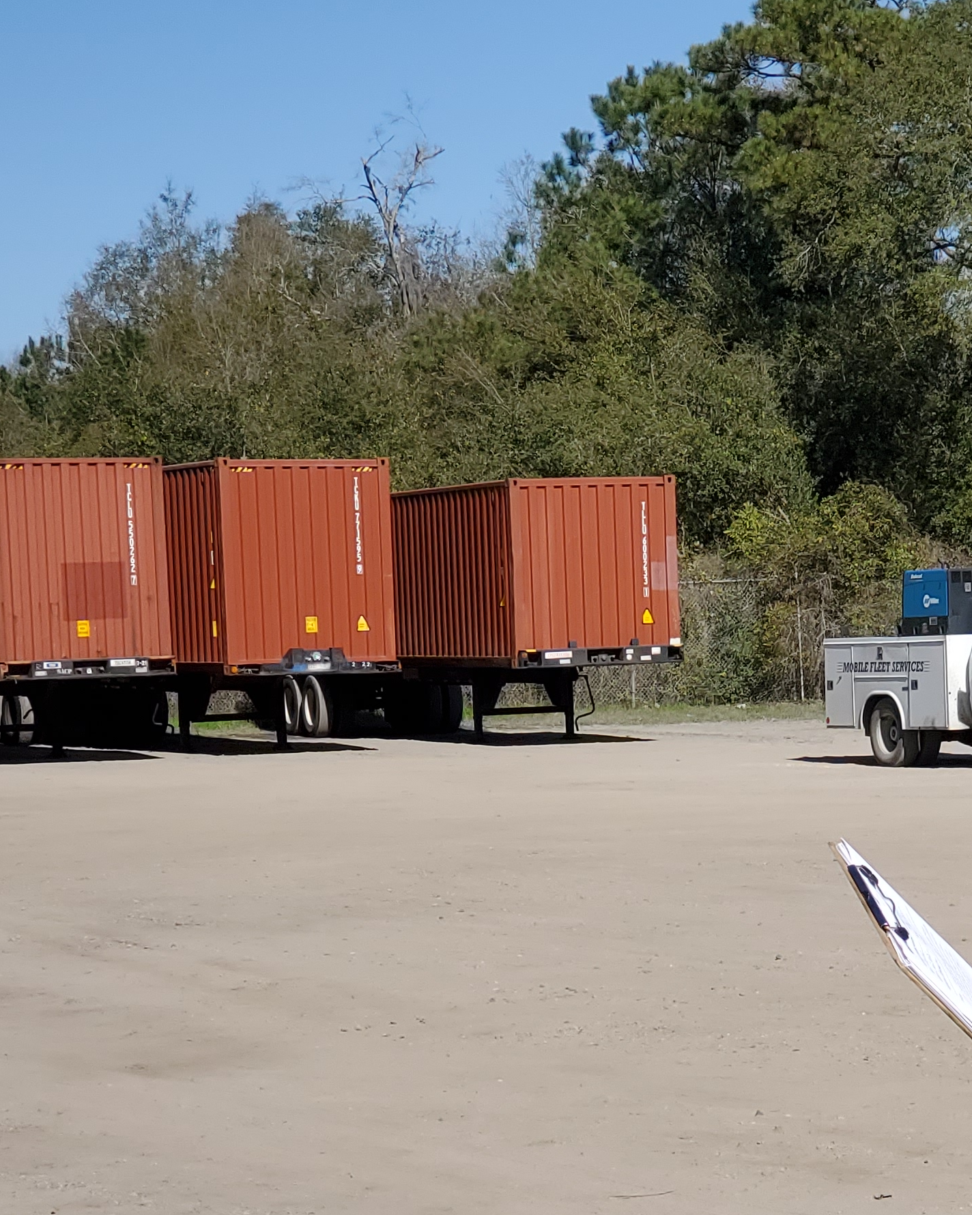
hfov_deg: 13.4
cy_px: 1021
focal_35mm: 115
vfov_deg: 16.6
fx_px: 4135
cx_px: 697
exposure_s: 1/1147
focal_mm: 6
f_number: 2.4
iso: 50
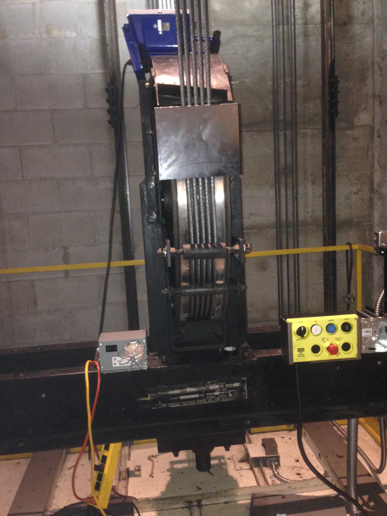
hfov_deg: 42.9
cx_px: 194
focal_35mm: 33
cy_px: 258
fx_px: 492
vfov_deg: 55.4
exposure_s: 1/16
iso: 250
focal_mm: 4.12
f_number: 2.4
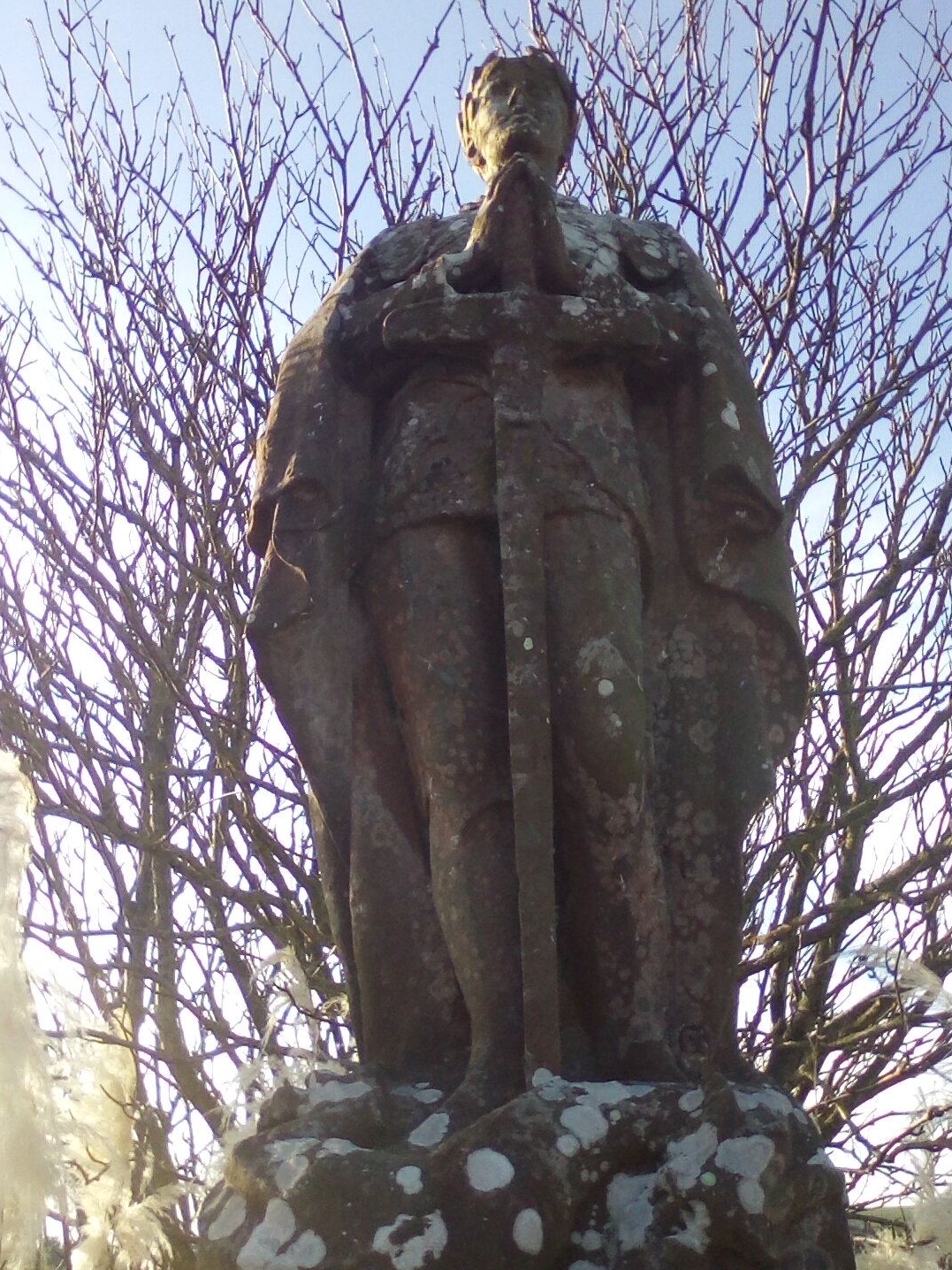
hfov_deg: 36.8
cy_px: 606
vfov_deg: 47.8
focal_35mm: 39
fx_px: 1430
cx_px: 490
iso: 57
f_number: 2.8
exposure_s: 1/300
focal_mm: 2.9
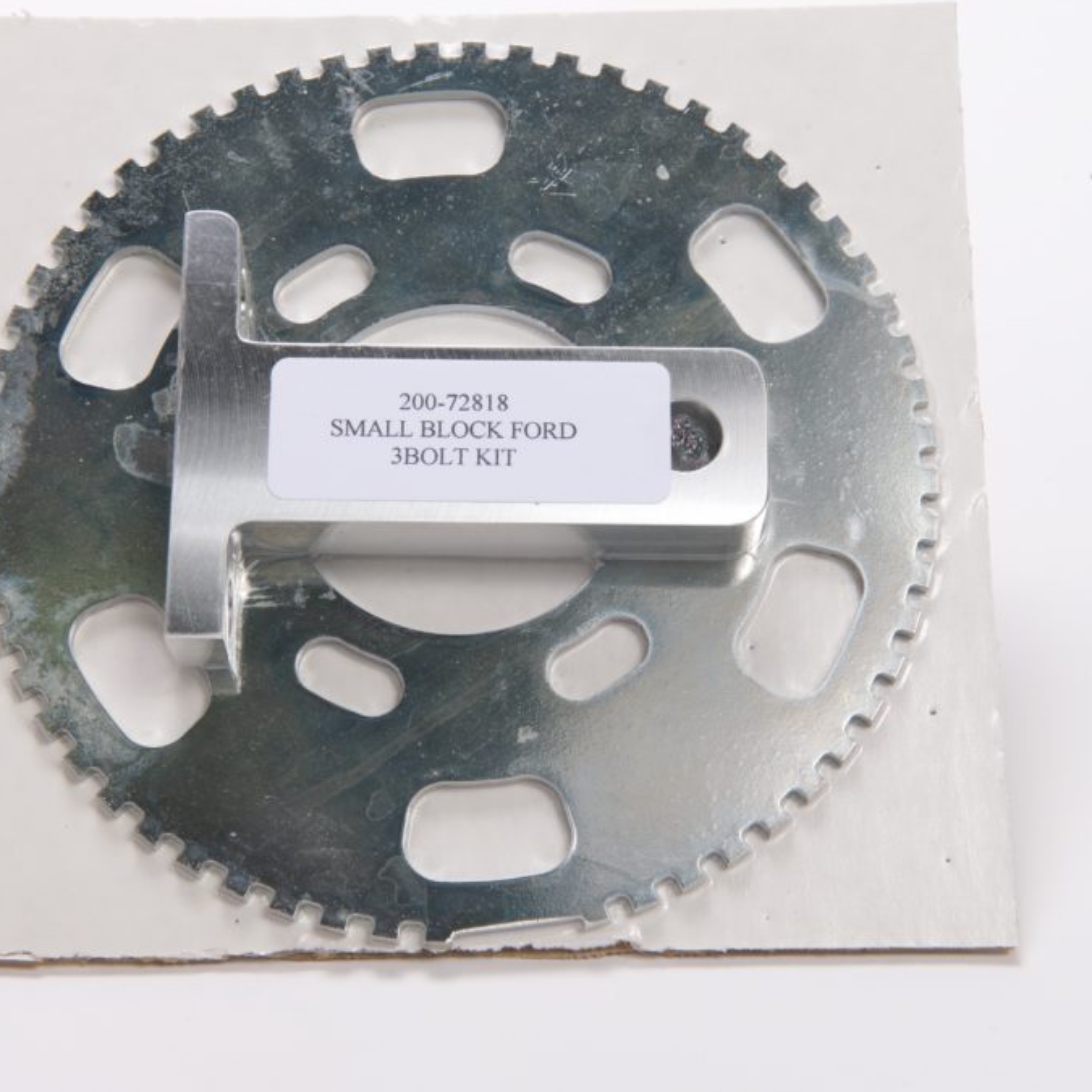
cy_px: 543
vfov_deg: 21.7
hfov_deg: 21.7
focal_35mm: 80
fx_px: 2855
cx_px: 527
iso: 100
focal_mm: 62
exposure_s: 1/60
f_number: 16
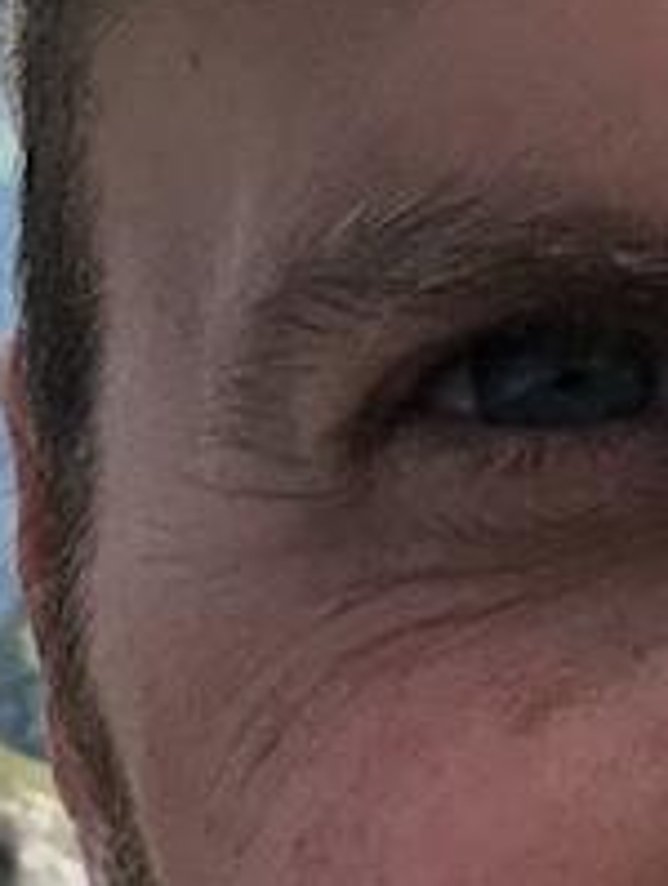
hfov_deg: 8.2
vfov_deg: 11.5
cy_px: 209
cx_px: 1381
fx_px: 4386
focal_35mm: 171
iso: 20
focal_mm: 2.87
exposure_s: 1/1330
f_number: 2.2
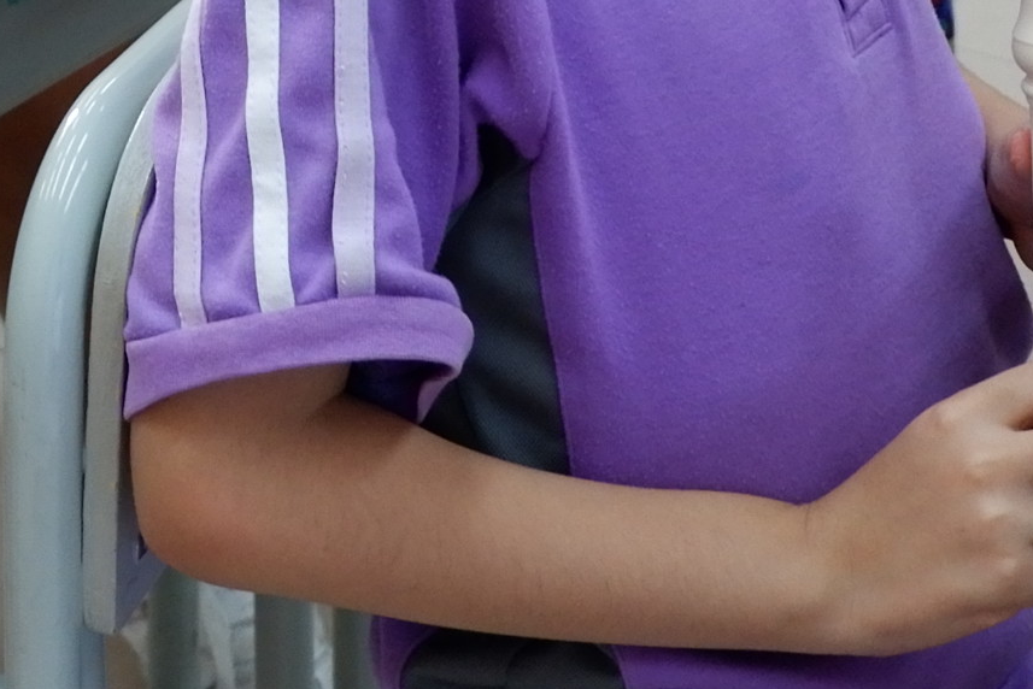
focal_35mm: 188
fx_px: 5396
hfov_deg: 10.5
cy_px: -742
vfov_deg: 7.0
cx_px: -544
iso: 800
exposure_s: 1/50
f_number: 4.5
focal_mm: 25.6
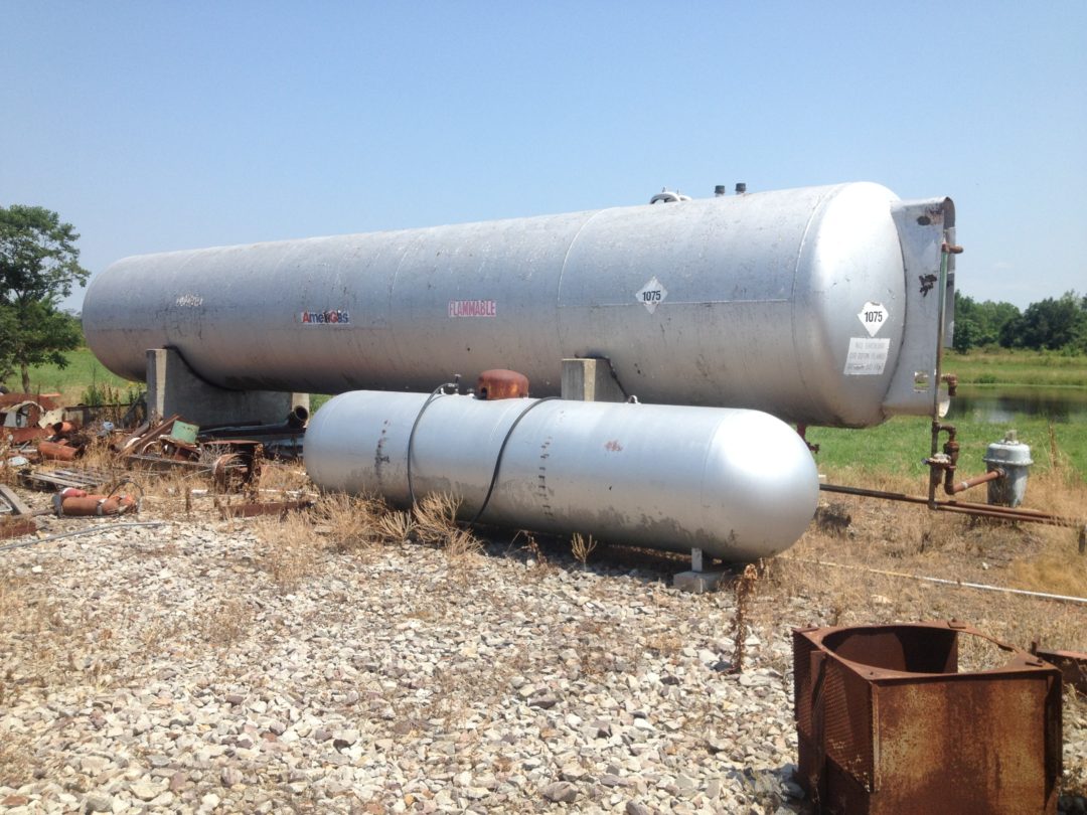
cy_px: 408
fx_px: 1099
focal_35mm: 35
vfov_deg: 40.7
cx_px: 544
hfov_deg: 52.6
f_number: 2.4
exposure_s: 1/1381
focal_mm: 4.28
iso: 50
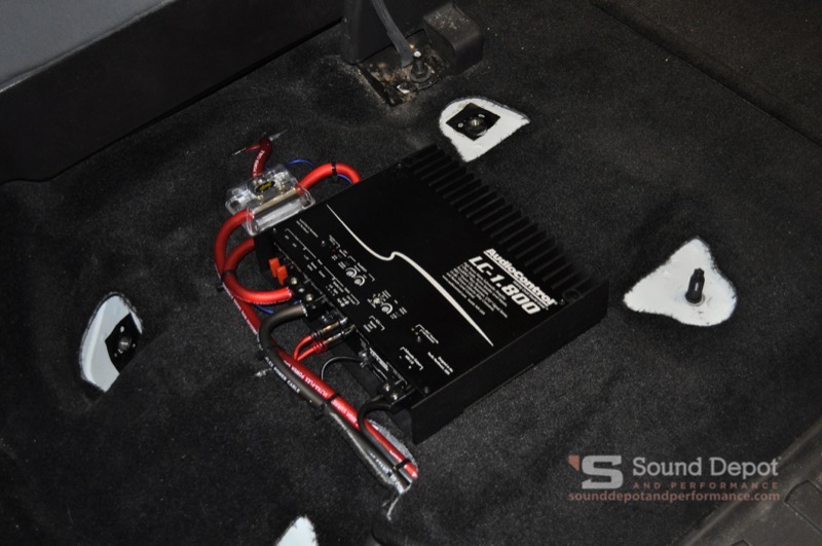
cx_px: 411
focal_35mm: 39
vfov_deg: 34.1
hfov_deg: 49.6
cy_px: 273
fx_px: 889
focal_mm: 26
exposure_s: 1/60
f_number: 4.2
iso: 800
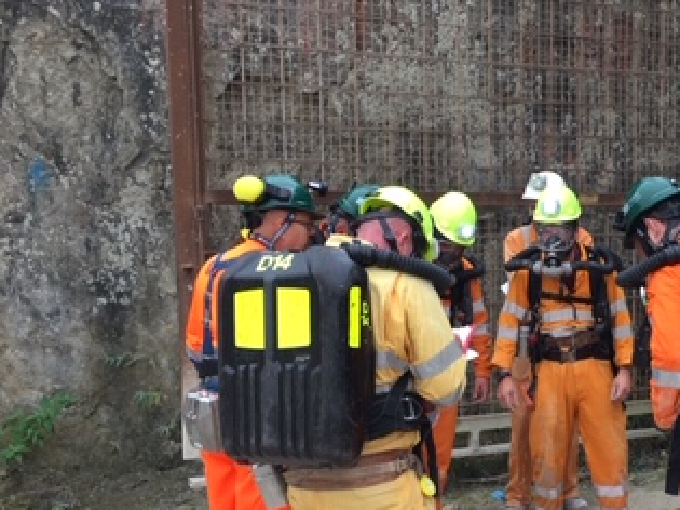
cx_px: 611
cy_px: 348
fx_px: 1159
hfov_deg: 31.2
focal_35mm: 59
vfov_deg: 24.7
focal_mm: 4.15
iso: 25
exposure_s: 1/101
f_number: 2.2
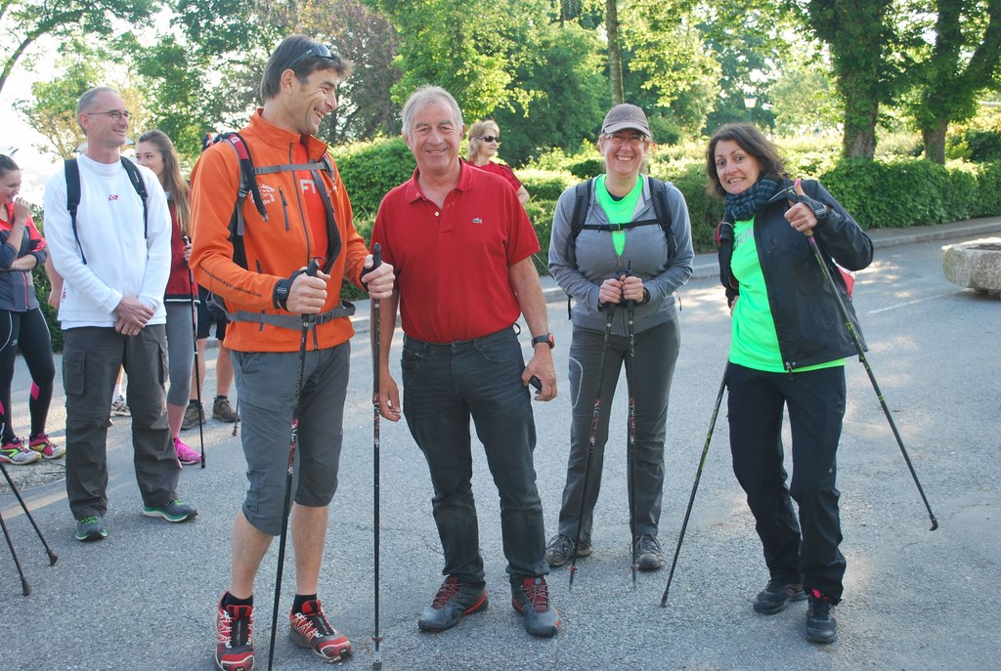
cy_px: 336
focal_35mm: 39
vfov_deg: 34.3
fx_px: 1086
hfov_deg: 49.5
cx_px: 500
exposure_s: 1/100
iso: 200
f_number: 5
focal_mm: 26
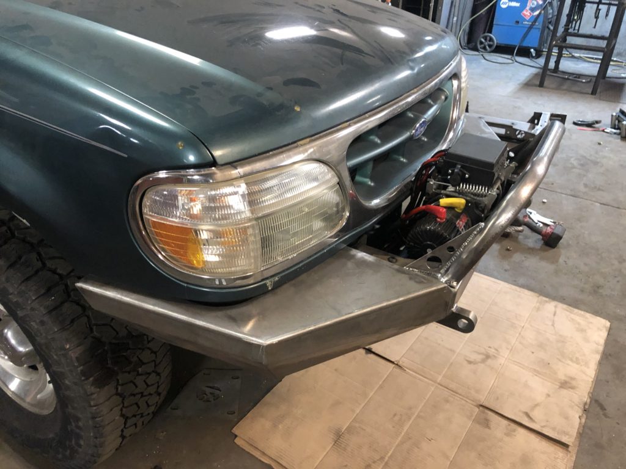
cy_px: 234
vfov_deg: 49.7
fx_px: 506
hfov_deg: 63.4
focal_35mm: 28
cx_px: 313
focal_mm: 4
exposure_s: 1/7
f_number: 1.8
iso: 80
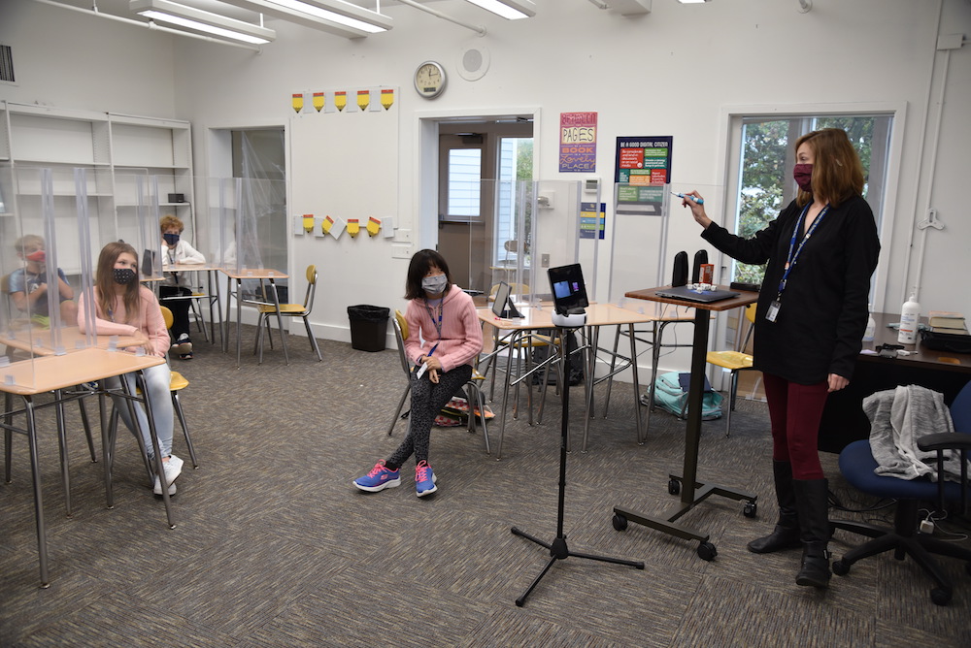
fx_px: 729
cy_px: 324
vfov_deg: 48.0
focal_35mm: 27
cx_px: 486
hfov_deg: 67.4
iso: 450
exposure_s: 1/60
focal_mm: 27
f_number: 4
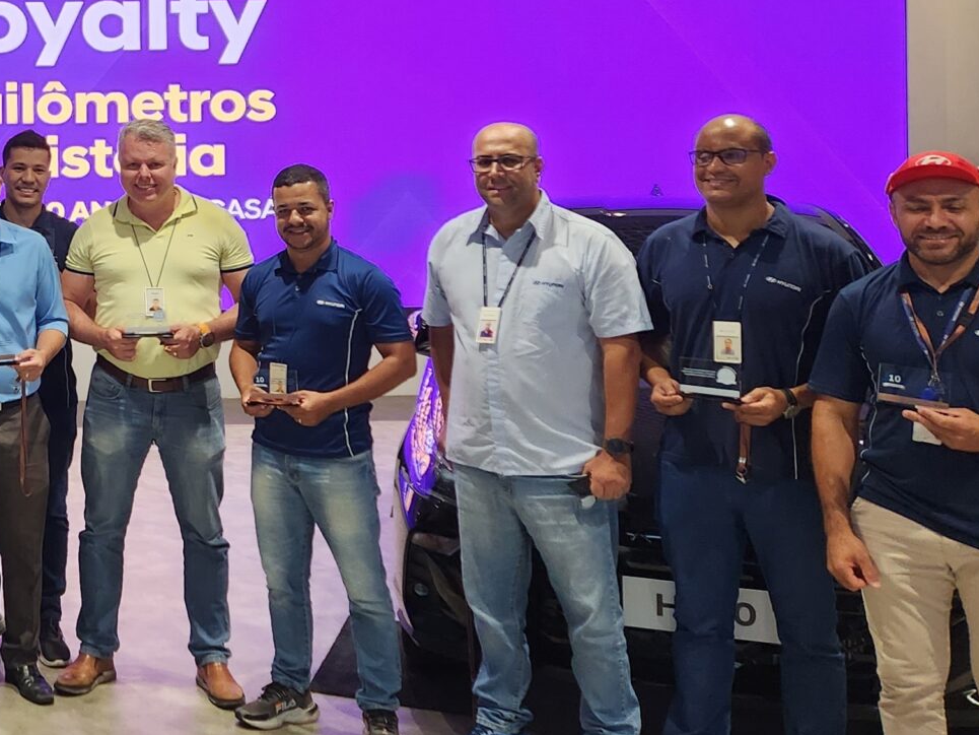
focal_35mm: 61
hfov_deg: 27.3
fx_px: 1725
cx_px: -242
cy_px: 89
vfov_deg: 23.5
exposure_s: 1/120
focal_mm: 5.4
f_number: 1.8
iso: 160
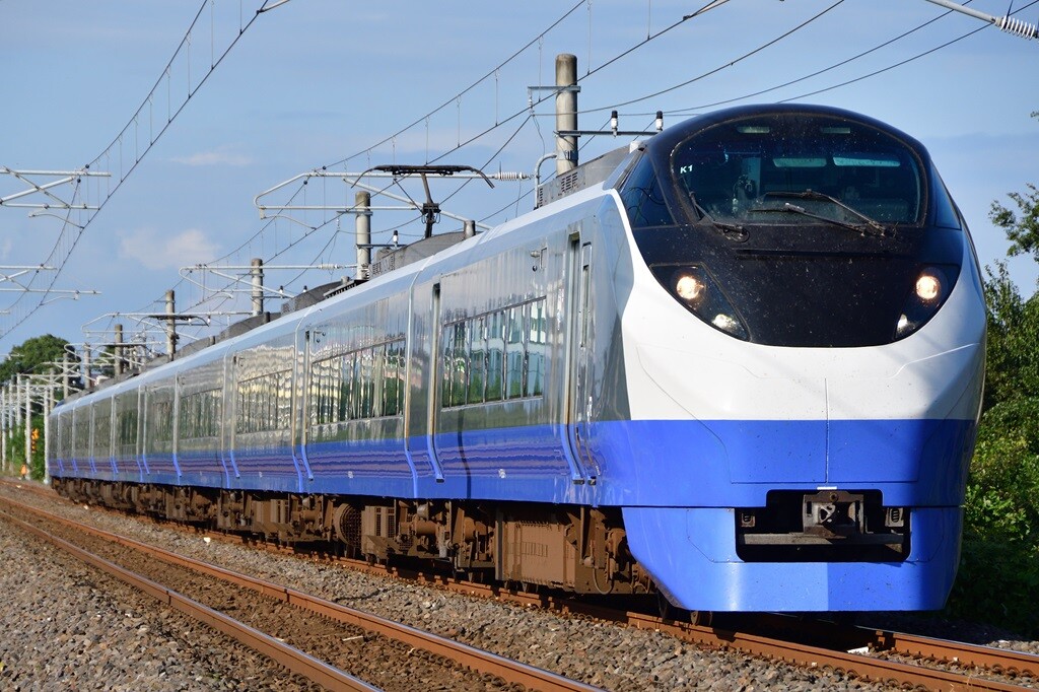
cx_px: 520
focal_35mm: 202
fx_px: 5842
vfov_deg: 6.8
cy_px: 346
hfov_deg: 10.2
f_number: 9
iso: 400
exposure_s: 1/1250
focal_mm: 135
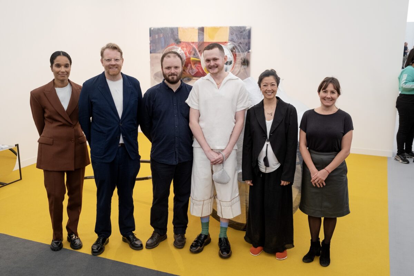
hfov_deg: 54.4
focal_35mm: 35
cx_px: 207
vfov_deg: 37.9
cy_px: 138
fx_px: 402
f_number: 5.6
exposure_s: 1/125
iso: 800
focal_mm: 23
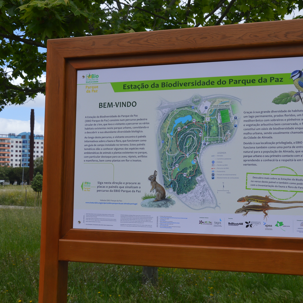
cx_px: 184
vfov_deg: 34.9
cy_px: 154
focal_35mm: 49
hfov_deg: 34.8
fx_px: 482
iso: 100
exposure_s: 1/250
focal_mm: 25
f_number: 8
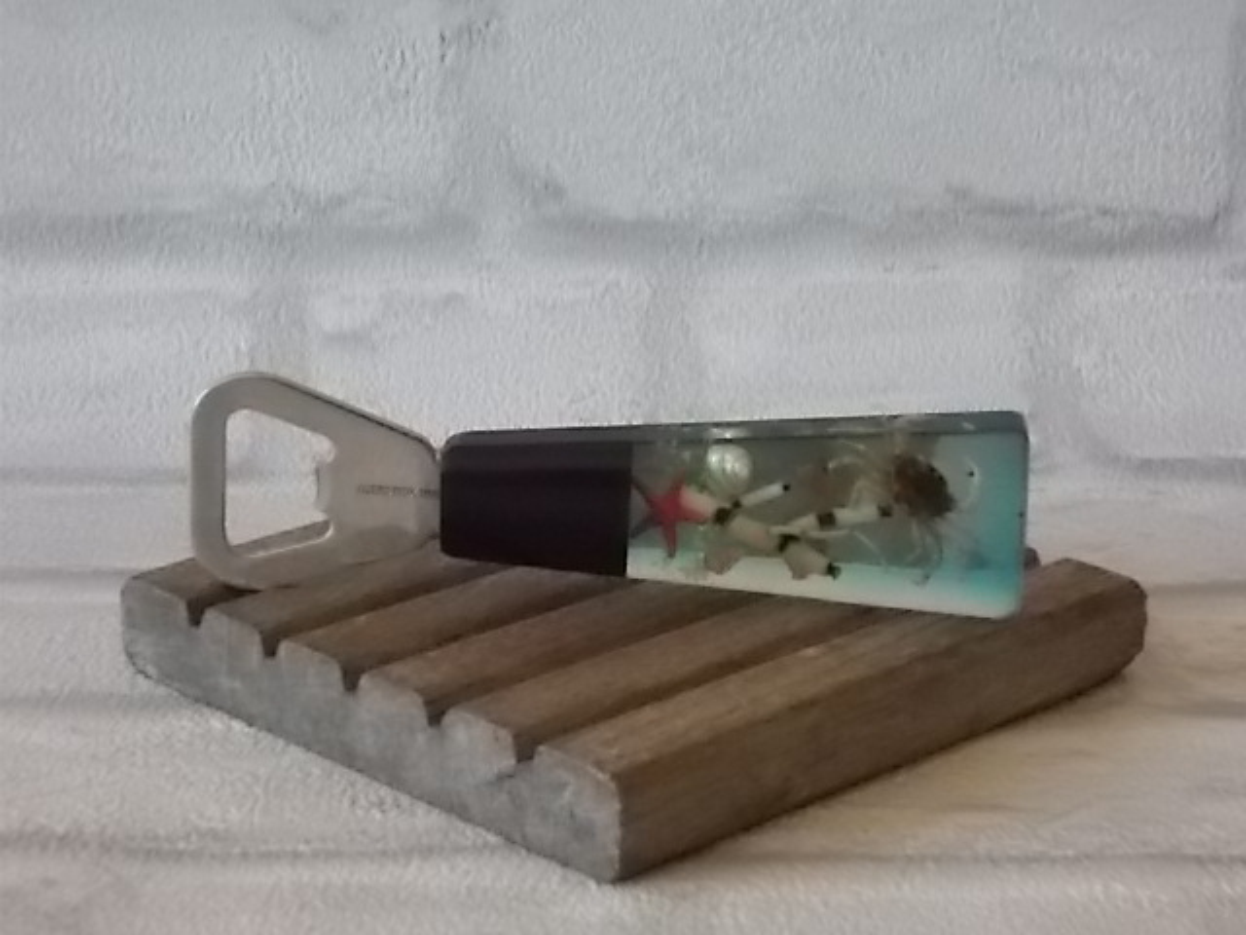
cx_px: 623
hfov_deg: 22.8
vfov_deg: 17.2
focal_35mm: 86
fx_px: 3096
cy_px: 468
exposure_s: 1/60
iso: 800
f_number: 6.3
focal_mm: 15.4
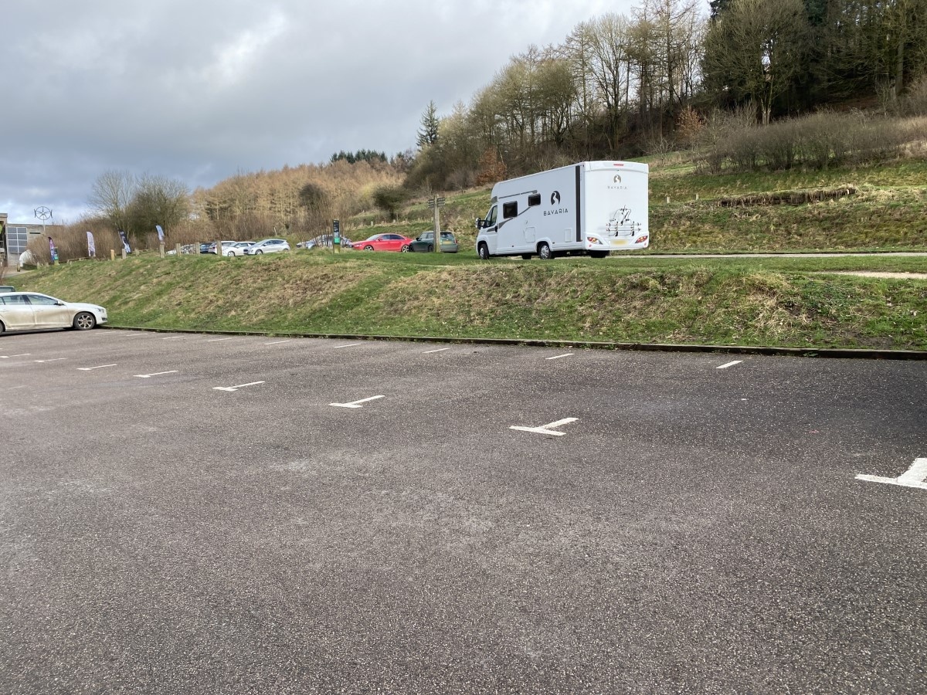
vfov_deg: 53.1
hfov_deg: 67.3
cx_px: 464
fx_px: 696
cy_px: 348
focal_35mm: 26
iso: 32
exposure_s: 1/1016
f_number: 1.8
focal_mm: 4.25
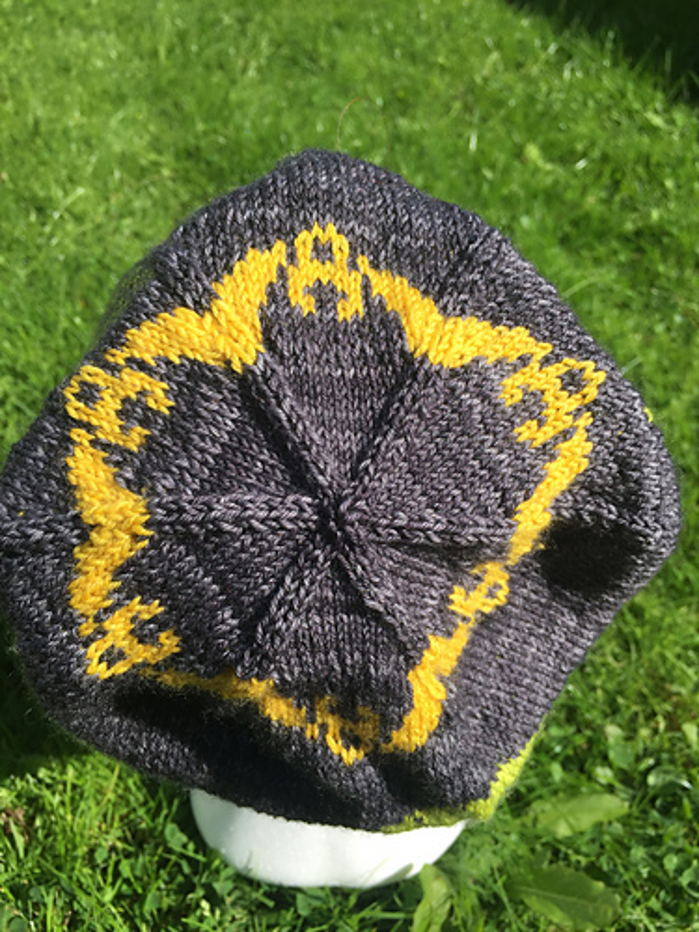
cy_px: 466
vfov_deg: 61.7
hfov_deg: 48.2
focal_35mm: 29
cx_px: 350
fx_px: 781
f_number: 2.2
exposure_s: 1/1412
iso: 32
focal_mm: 4.15
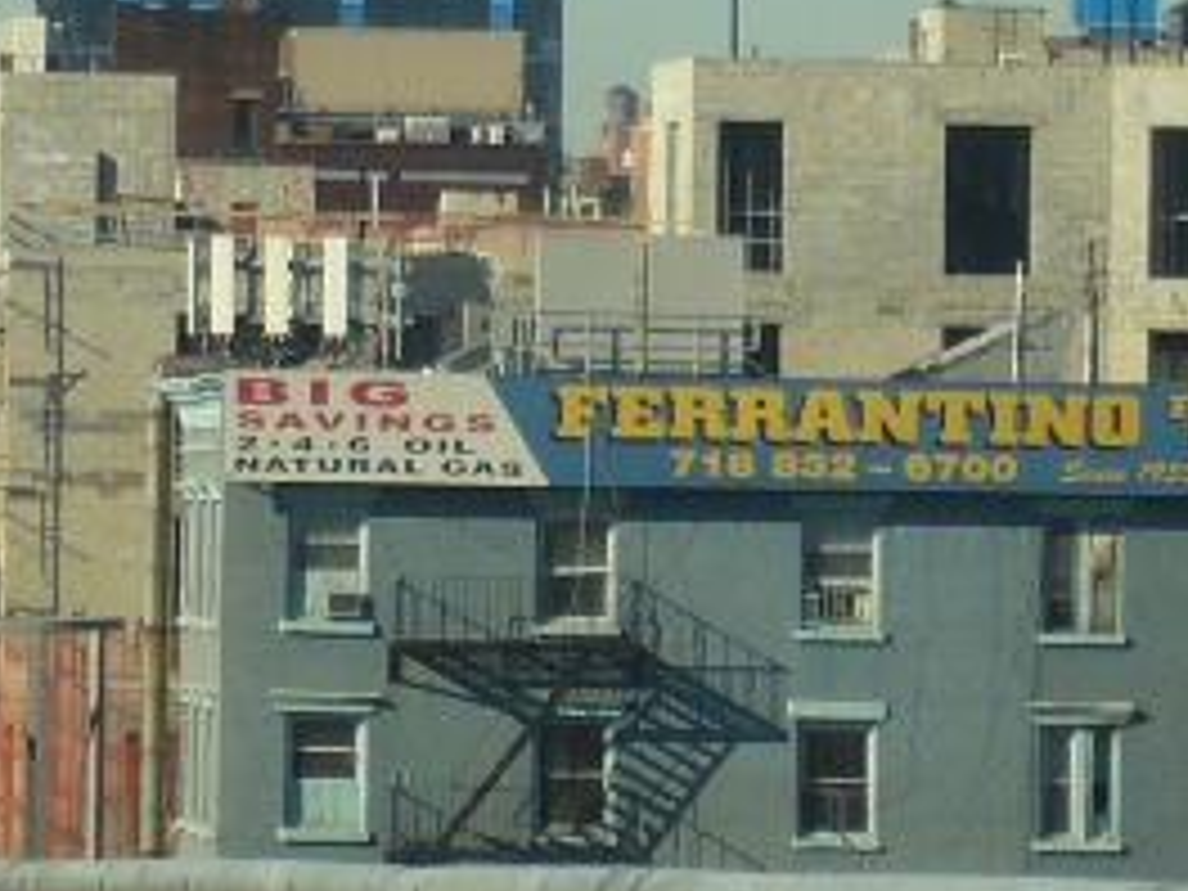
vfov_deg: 3.6
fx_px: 14002
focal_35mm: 408
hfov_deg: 4.9
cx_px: 477
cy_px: -104
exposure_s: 1/320
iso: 80
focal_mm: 17.4
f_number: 5
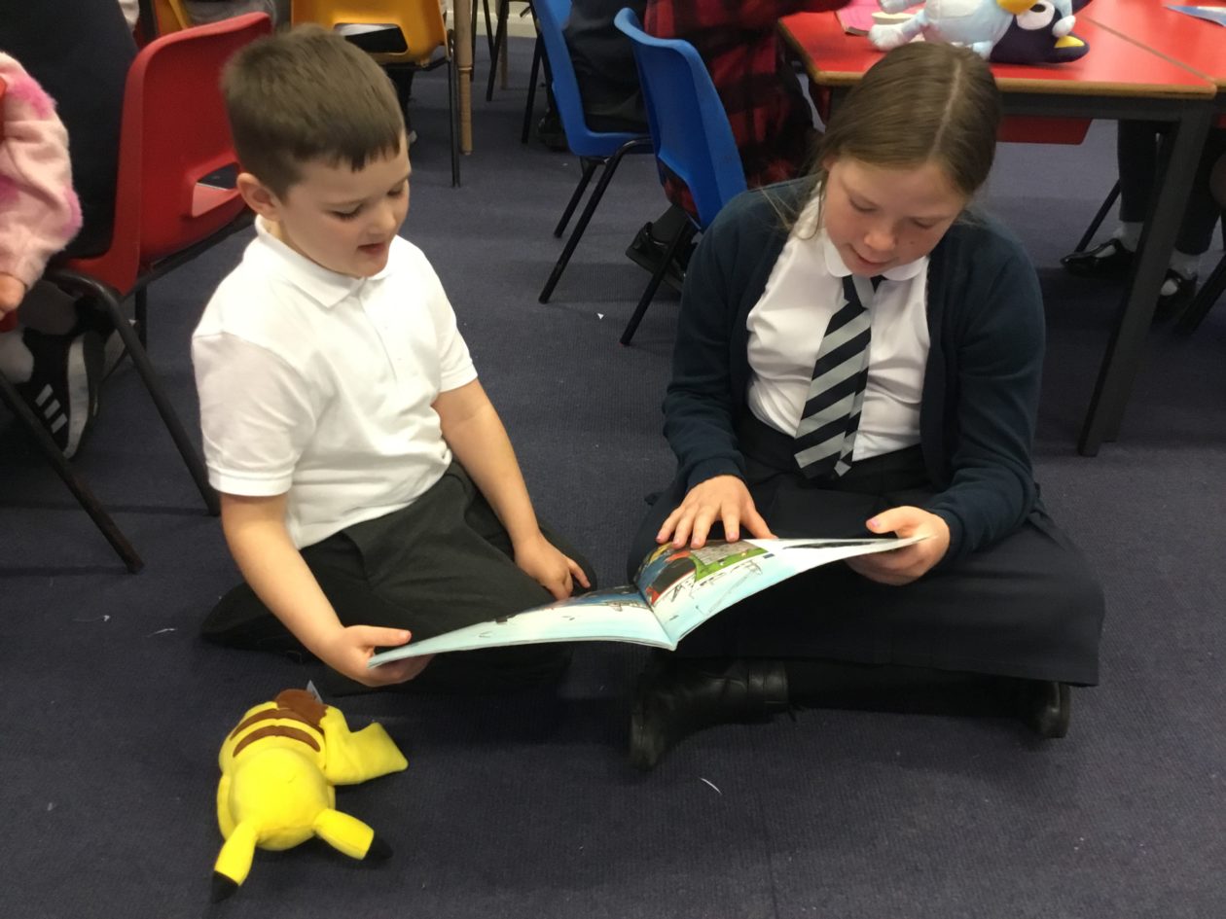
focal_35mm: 31
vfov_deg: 45.4
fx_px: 1098
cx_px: 613
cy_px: 460
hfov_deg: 58.4
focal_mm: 3.3
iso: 200
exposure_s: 1/33
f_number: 2.4
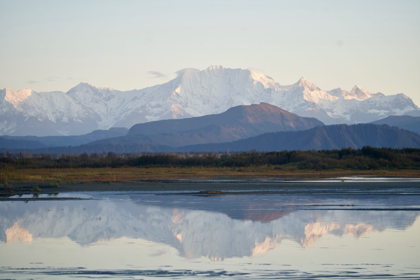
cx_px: 210
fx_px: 1516
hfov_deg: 15.8
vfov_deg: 10.5
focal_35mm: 130
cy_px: 140
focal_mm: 130
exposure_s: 1/160
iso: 400
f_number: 4.5
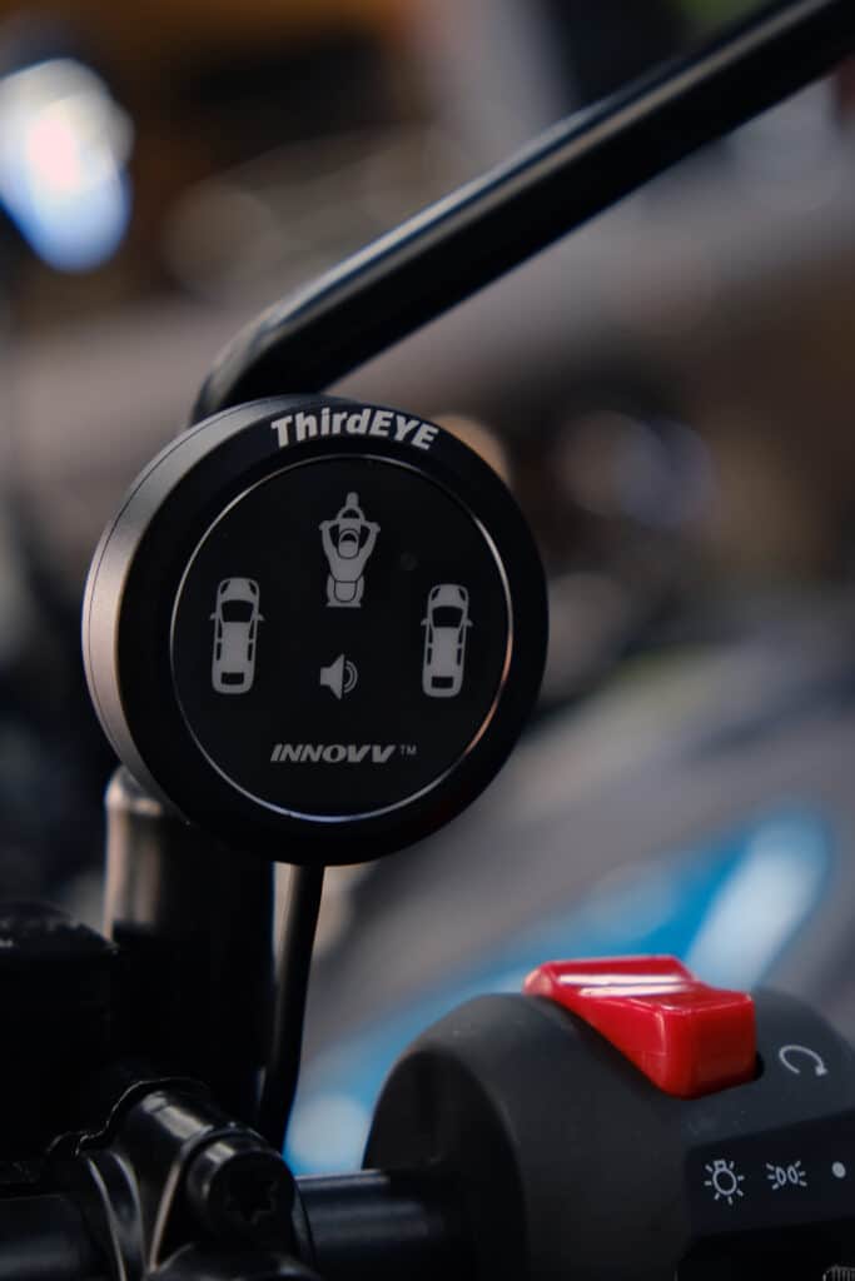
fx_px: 2956
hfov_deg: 16.5
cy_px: 640
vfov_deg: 24.5
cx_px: 428
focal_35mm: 83
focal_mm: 55
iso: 250
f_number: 4.5
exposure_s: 1/13
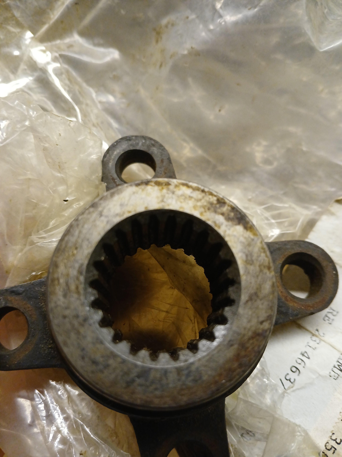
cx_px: 171
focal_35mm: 26
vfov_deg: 67.3
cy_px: 228
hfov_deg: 53.1
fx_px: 343
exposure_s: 1/60
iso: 160
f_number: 1.8
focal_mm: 3.98
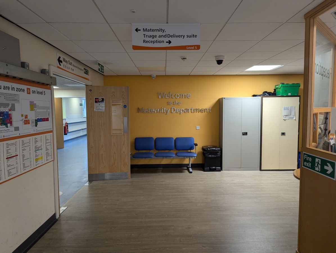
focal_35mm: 24
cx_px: 168
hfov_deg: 71.5
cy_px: 126
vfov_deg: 56.9
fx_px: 233
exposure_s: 1/50
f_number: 1.85
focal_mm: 6.81
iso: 114
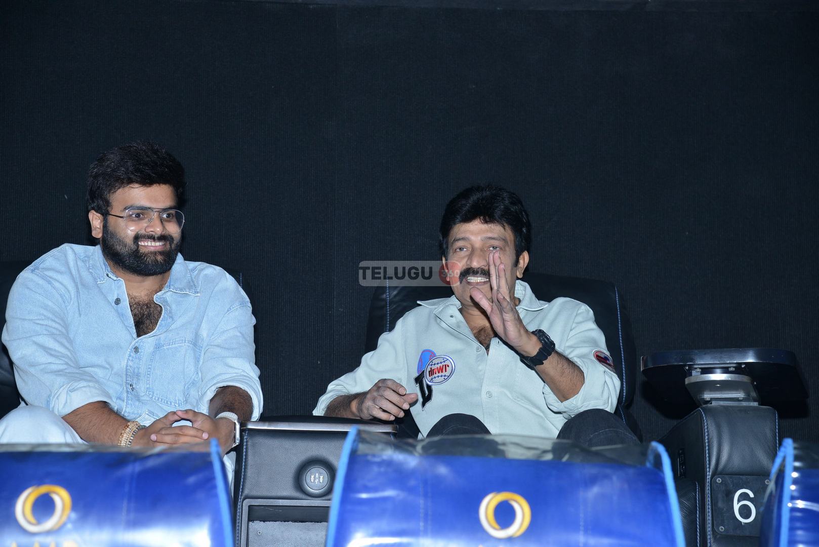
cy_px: 274
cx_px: 410
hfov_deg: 22.1
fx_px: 2094
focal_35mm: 92
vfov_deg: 14.9
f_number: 5.6
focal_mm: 92
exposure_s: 1/125
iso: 800
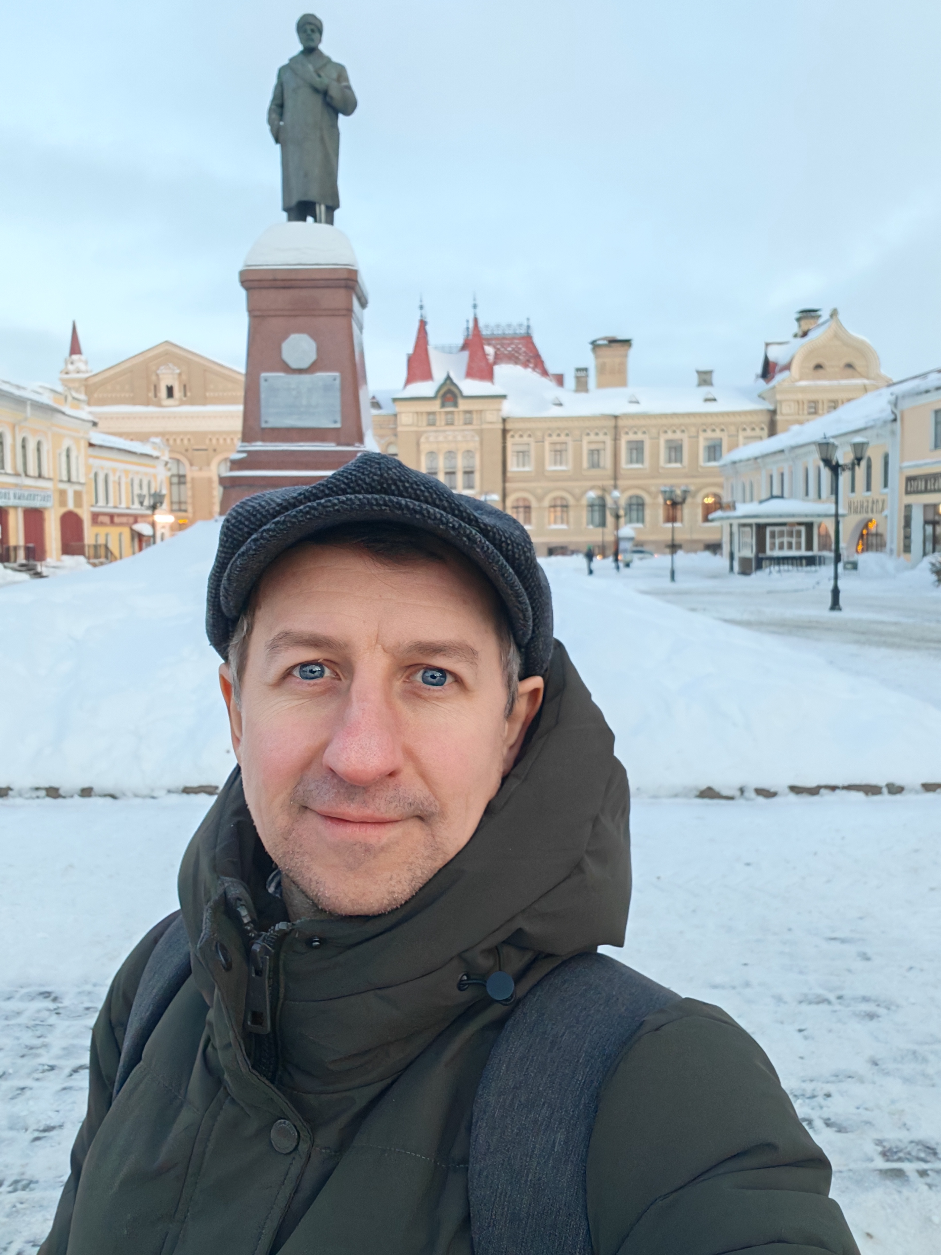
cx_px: 440
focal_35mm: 27
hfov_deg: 51.3
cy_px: 581
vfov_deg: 65.2
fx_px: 979
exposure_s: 1/33
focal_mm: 2.98
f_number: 2
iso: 160
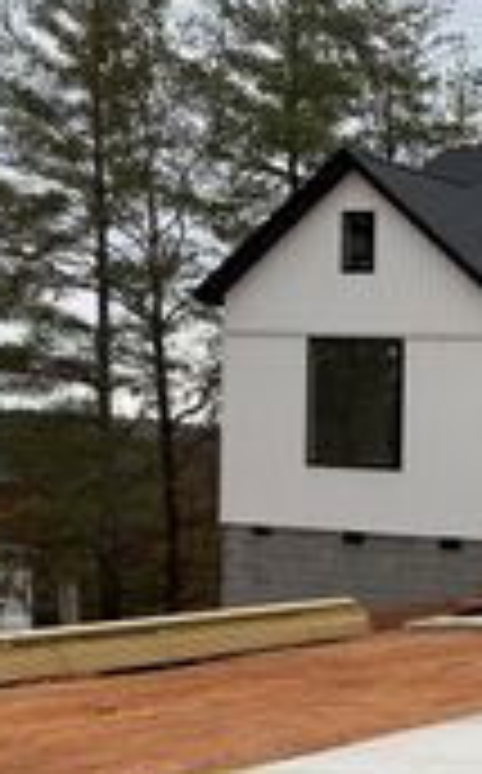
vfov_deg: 27.6
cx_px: 996
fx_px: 1561
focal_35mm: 74
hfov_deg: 14.3
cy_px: 565
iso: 80
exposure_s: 1/1075
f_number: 1.78
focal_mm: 6.76
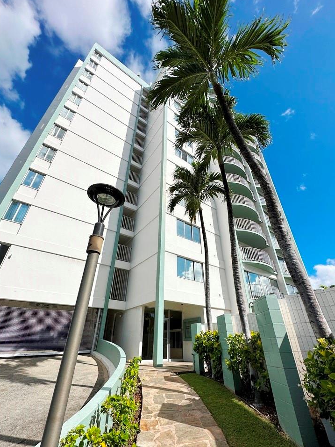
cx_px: 173
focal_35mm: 15
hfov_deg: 81.7
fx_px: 194
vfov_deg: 98.1
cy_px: 232
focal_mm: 2.22
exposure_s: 1/5556
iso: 50
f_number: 2.2
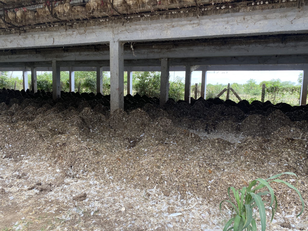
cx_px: 154
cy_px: 116
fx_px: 231
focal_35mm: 26
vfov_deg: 53.1
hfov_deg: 67.3
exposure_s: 1/228
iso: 32
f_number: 1.8
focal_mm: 4.25
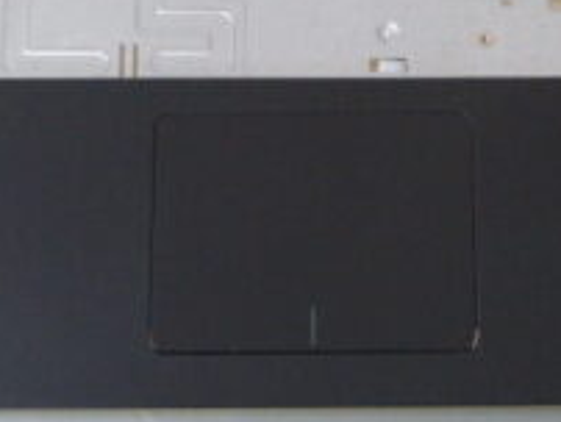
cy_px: 53
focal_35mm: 118
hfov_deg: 16.6
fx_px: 1915
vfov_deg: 12.5
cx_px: 400
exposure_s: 1/15
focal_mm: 9.4
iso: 400
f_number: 3.2
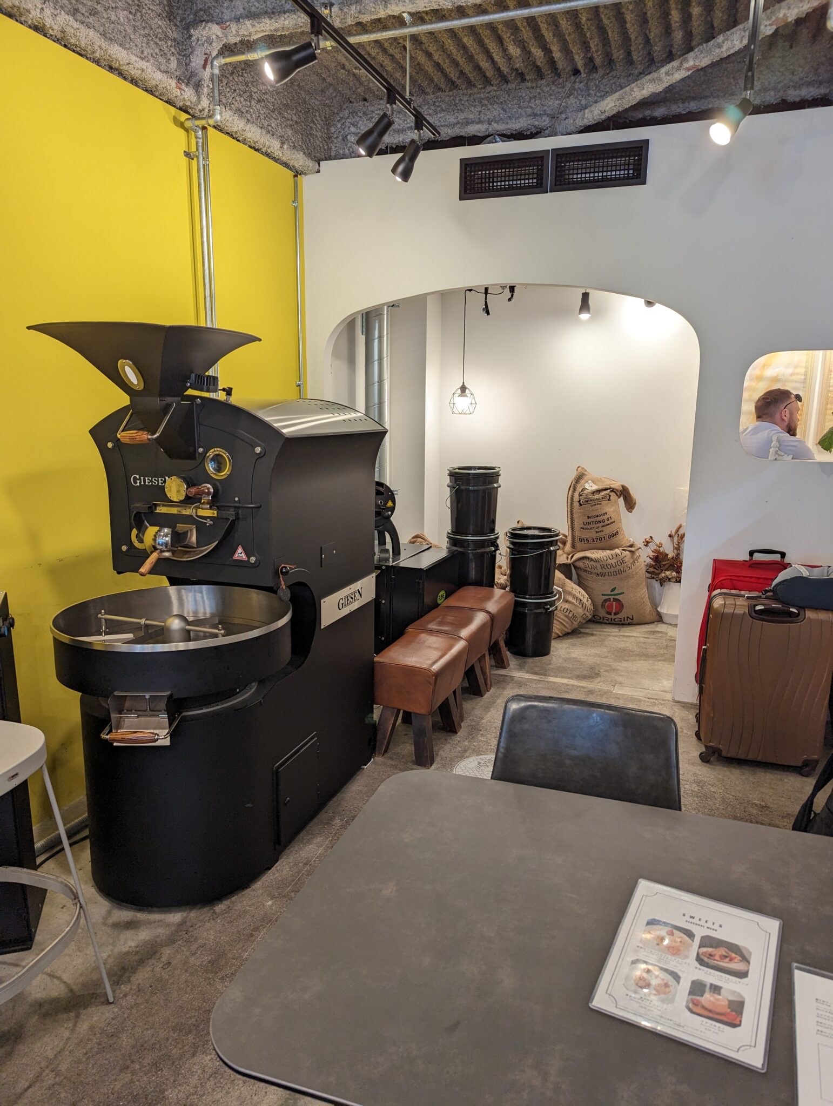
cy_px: 553
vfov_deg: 71.5
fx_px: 768
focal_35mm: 24
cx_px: 416
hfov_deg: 56.9
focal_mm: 6.81
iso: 64
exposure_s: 1/40
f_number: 1.85
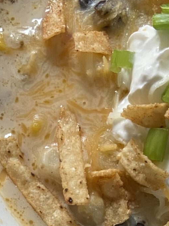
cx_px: 45
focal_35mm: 98
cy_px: 366
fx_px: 638
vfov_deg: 17.4
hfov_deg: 15.0
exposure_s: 1/60
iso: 200
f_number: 1.8
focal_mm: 4.25
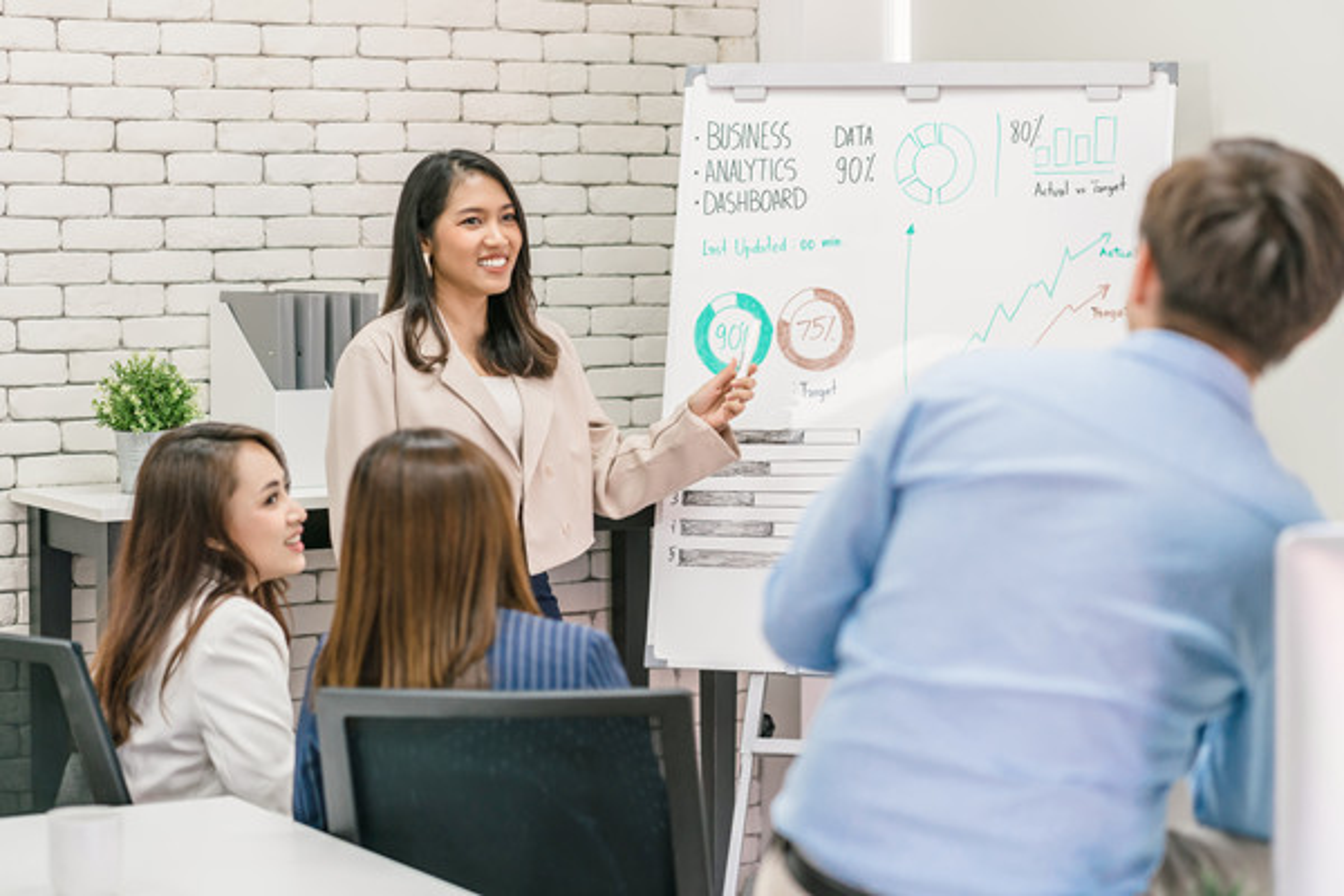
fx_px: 3173
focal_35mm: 85
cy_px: 448
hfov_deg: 23.9
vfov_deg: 16.1
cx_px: 672
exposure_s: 1/125
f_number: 2.8
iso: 640
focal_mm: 85
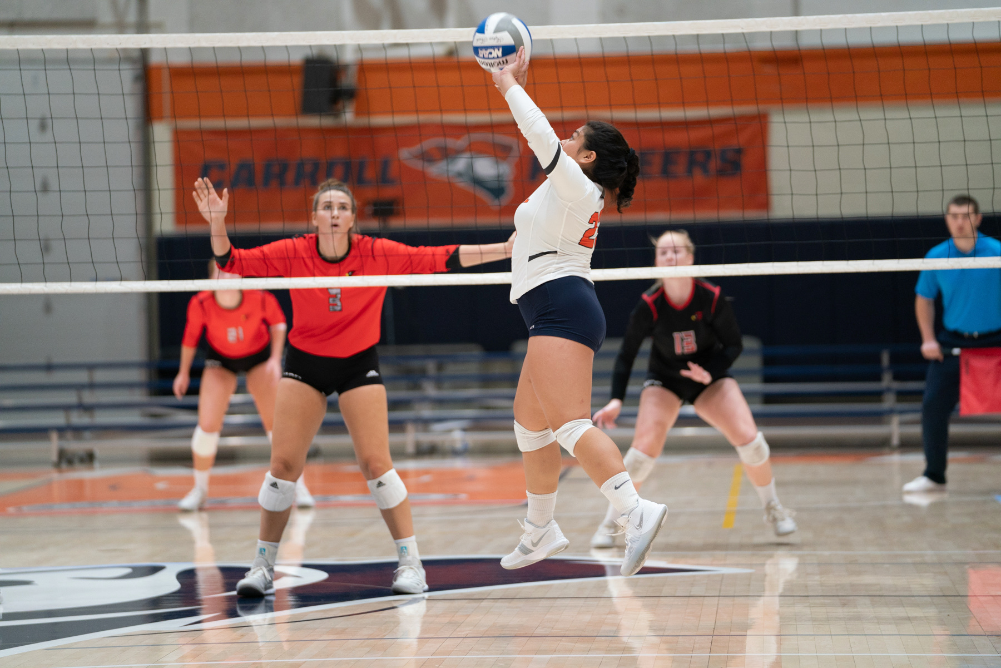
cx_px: 500
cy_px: 334
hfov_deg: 12.3
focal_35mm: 167
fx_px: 4644
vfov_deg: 8.2
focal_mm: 167
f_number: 2.8
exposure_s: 1/640
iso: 2000
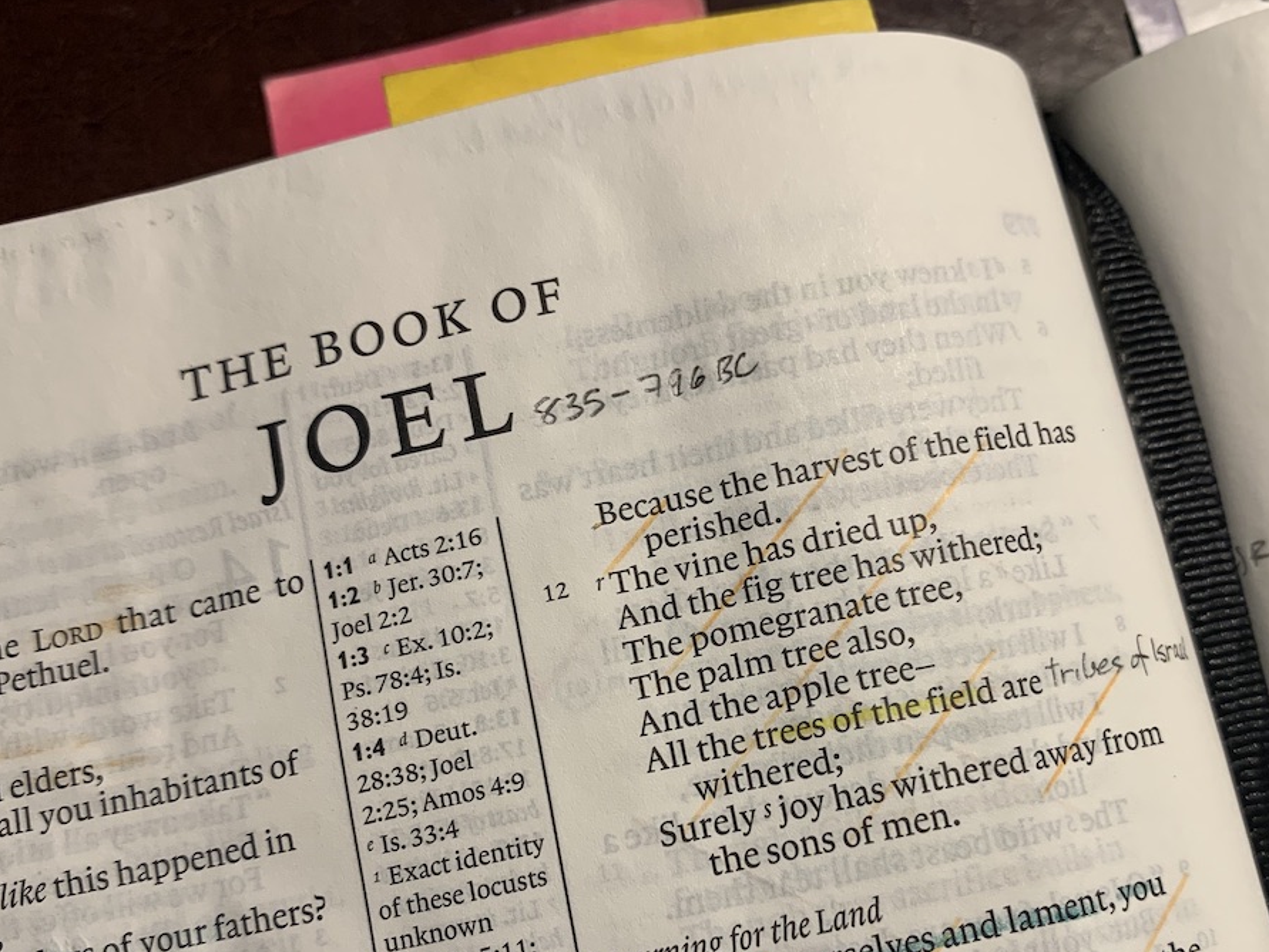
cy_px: 609
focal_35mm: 35
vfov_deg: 40.4
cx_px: 692
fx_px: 1284
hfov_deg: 52.5
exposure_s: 1/120
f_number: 1.8
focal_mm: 4.25
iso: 64
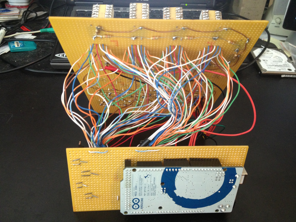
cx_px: 148
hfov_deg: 52.6
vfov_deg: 40.7
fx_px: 299
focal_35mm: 35
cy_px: 111
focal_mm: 4.28
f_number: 2.4
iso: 200
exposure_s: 1/20
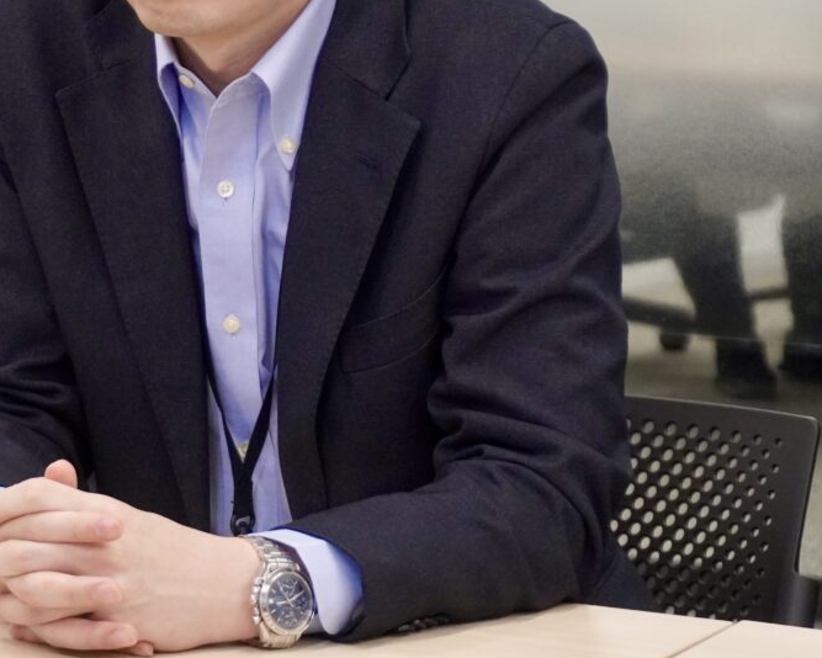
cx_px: -86
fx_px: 3942
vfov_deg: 9.5
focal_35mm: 162
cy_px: 136
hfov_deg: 11.7
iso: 2000
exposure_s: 1/160
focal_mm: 50
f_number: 5.6
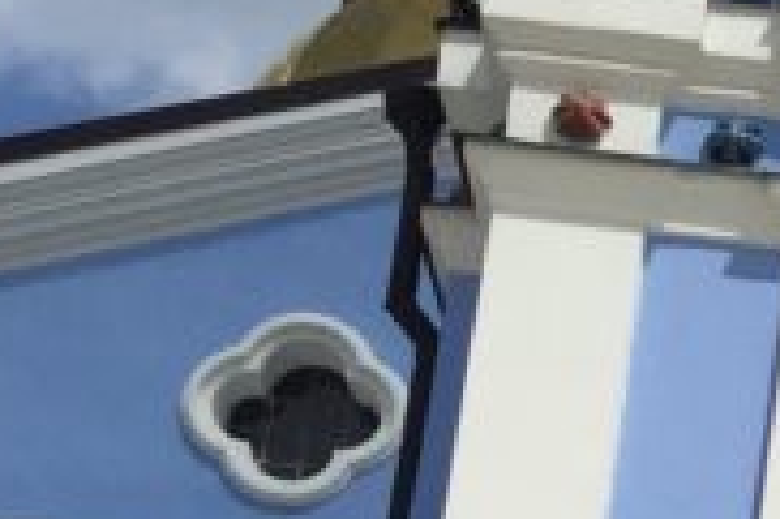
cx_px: 2241
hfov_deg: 8.7
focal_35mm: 199
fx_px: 4308
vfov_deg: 6.8
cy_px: 845
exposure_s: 1/3968
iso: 32
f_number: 2.2
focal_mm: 4.15
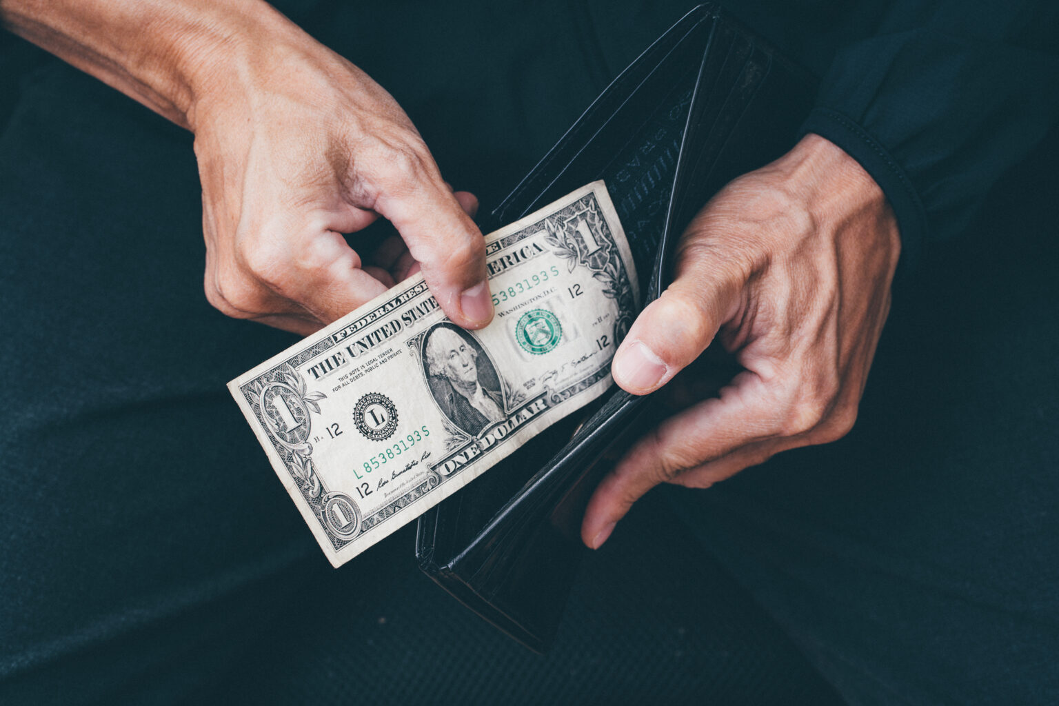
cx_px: 530
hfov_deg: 23.9
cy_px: 353
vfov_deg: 16.1
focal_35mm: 85
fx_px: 2500
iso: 100
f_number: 8
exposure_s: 1/100
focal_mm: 85
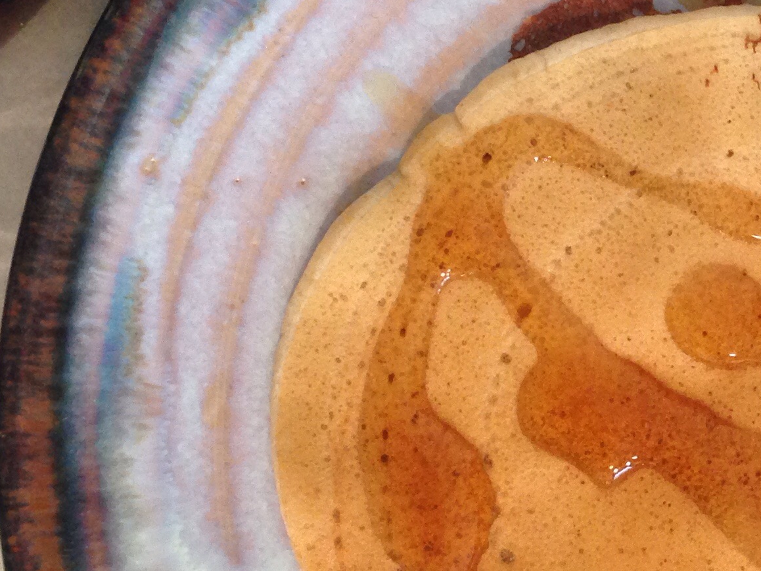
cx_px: 699
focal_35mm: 93
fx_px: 2045
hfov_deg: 20.6
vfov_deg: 15.9
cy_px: 317
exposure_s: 1/20
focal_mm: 4.12
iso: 125
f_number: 2.4
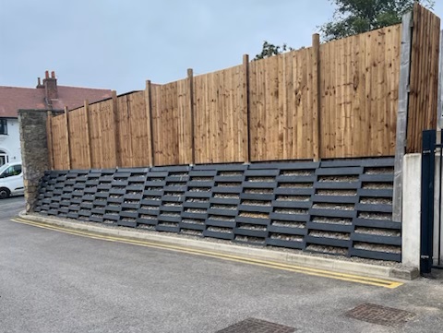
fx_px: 333
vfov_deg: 53.1
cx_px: 222
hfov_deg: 67.2
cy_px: 166
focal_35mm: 26
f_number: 1.6
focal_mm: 4.2
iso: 32
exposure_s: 1/774
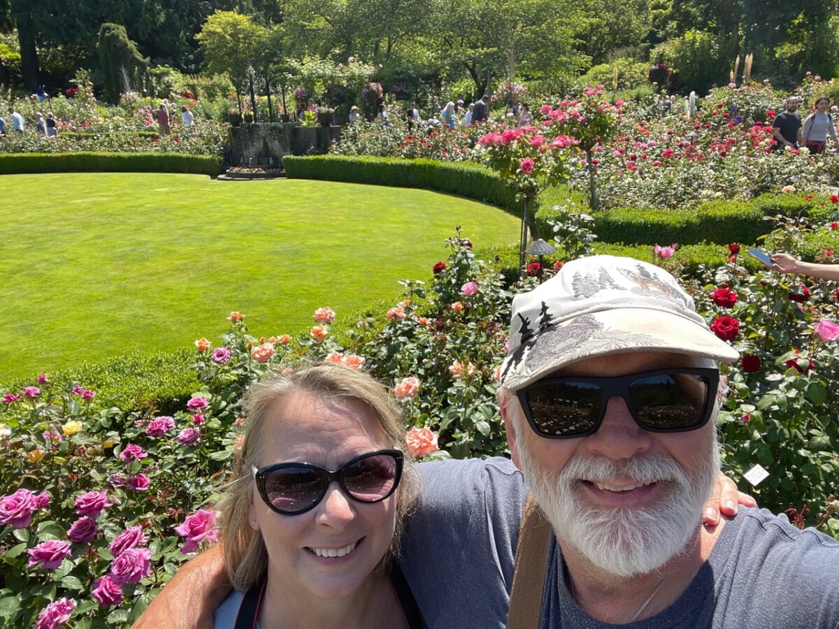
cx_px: 420
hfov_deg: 73.9
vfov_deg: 58.9
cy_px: 314
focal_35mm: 23
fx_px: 557
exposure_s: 1/226
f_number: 2.2
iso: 25
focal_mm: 2.71
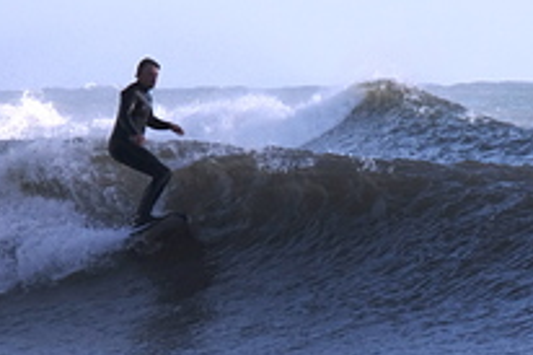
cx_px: 556
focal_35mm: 839
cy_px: 297
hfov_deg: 2.5
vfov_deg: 1.6
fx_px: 12412
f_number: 10
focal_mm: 230
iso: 800
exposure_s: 1/2000
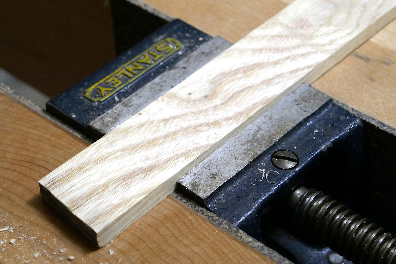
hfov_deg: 22.1
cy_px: 132
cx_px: 198
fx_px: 1012
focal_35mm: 92
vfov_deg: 14.9
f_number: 8
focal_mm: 33.7
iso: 1600
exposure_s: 1/80
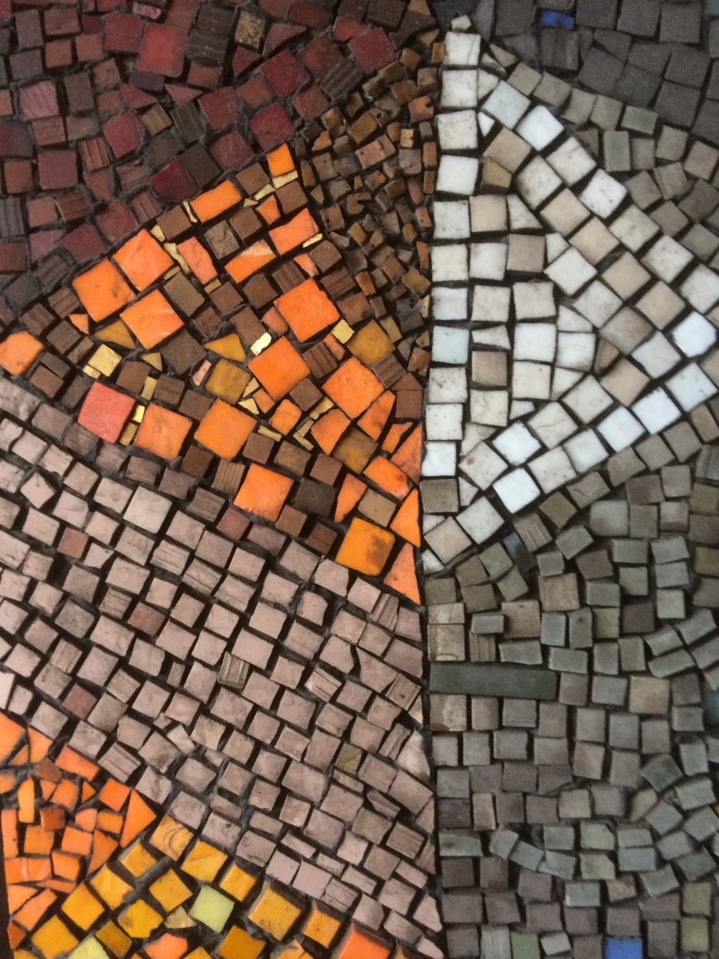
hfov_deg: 48.2
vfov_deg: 61.7
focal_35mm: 29
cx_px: 360
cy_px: 480
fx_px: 803
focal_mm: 4.15
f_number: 2.2
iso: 160
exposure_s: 1/30
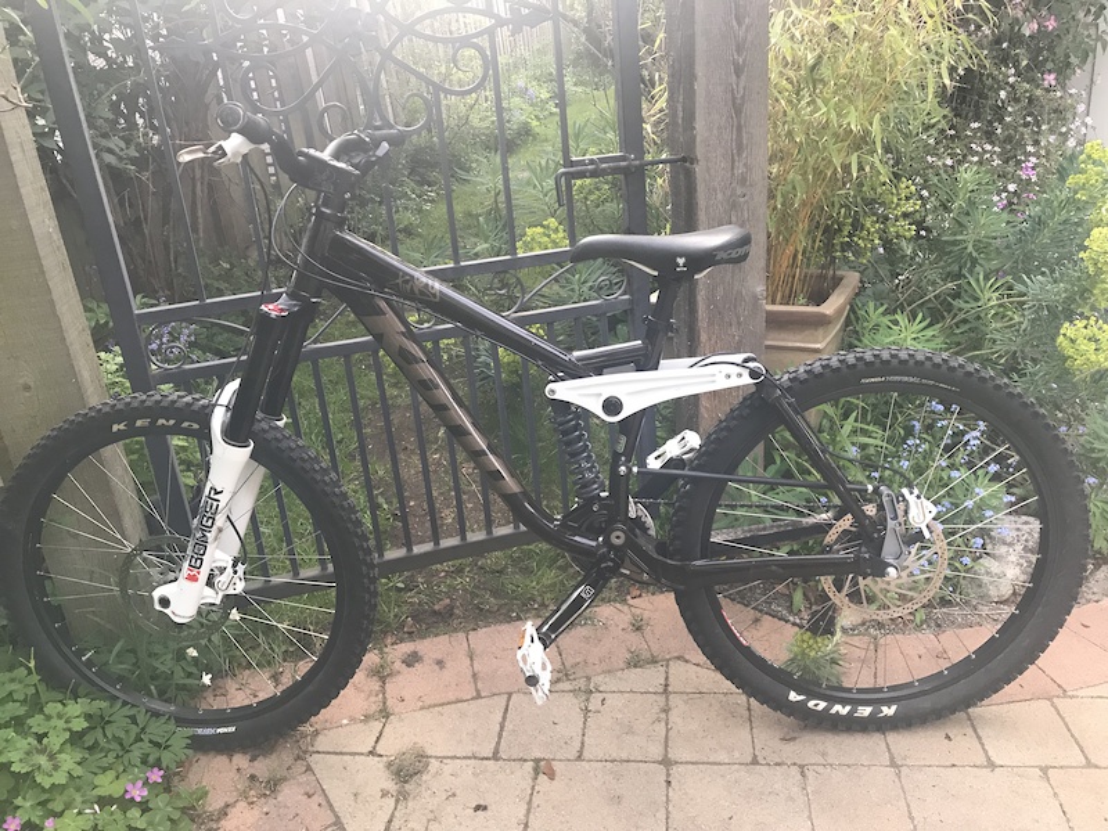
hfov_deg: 63.4
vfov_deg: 49.7
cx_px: 554
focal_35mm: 28
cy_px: 416
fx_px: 896
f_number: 1.8
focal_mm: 3.99
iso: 25
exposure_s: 1/40
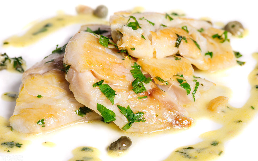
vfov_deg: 12.1
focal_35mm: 108
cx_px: 129
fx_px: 759
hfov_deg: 19.3
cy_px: 76
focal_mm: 105
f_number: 16
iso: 160
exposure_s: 1/200
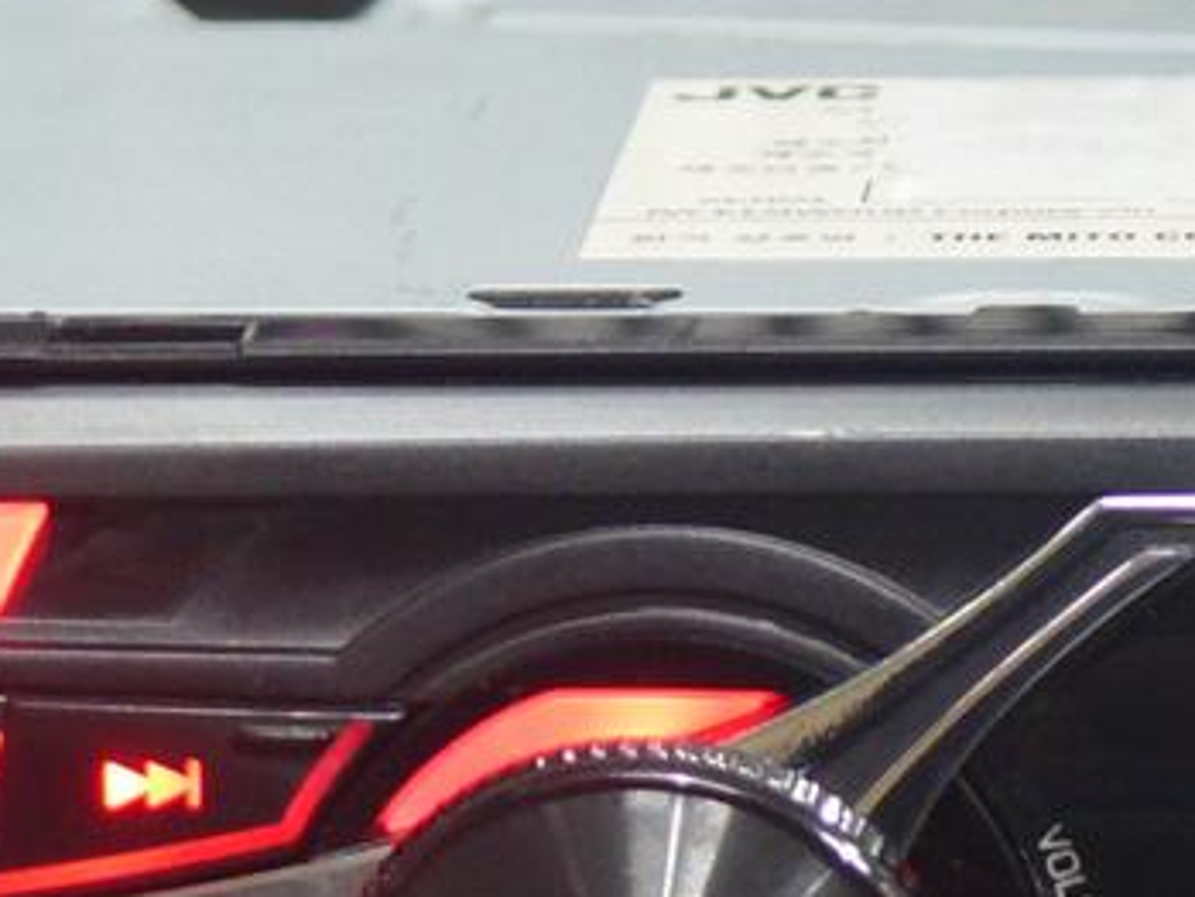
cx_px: 1596
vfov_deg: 3.6
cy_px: 366
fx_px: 14193
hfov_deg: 4.8
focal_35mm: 411
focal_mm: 23.7
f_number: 3.6
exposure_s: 1/5
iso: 200
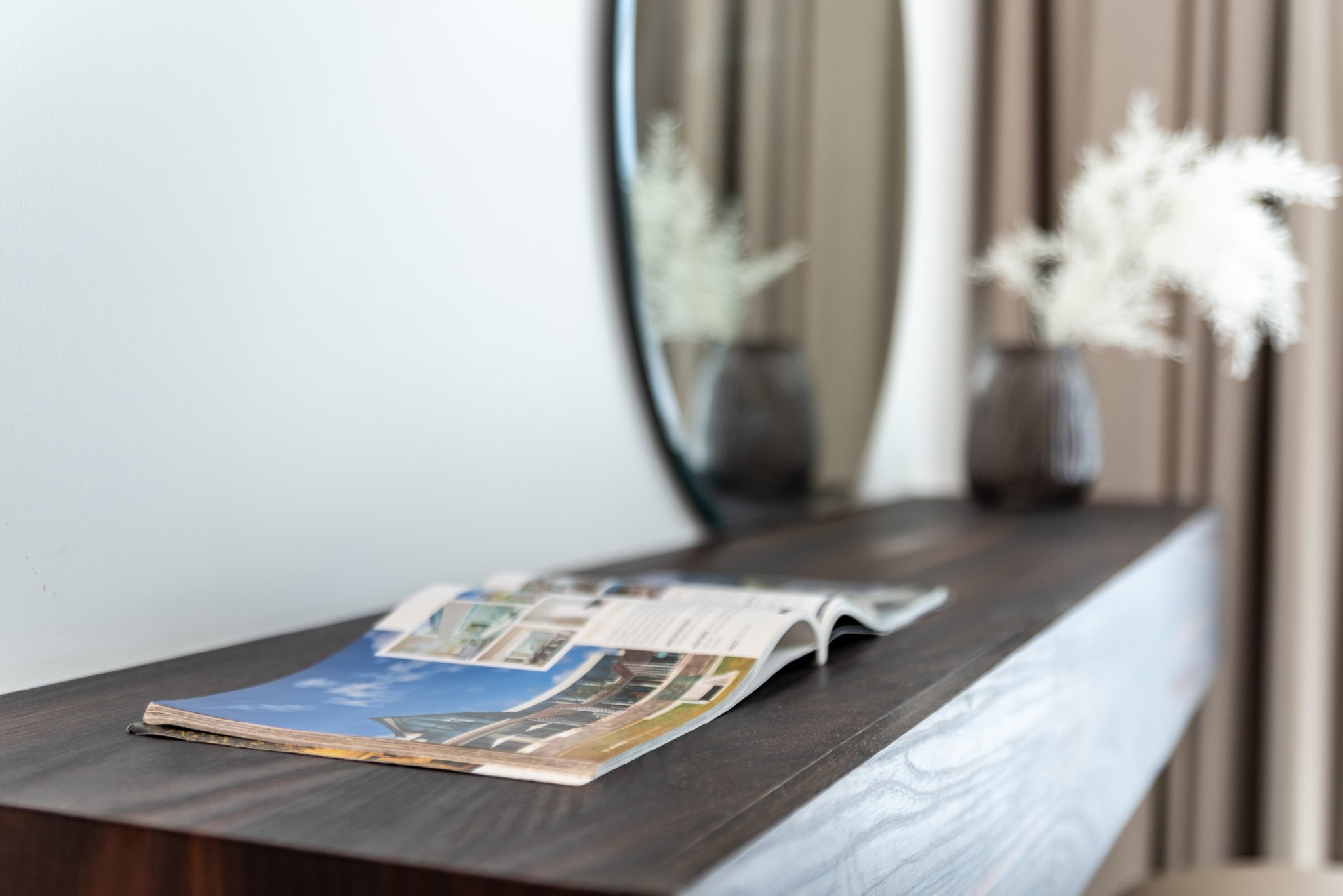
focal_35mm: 46
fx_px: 1717
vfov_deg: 29.3
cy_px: 448
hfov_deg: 42.7
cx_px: 672
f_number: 2.8
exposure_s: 1/60
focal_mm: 46
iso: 250
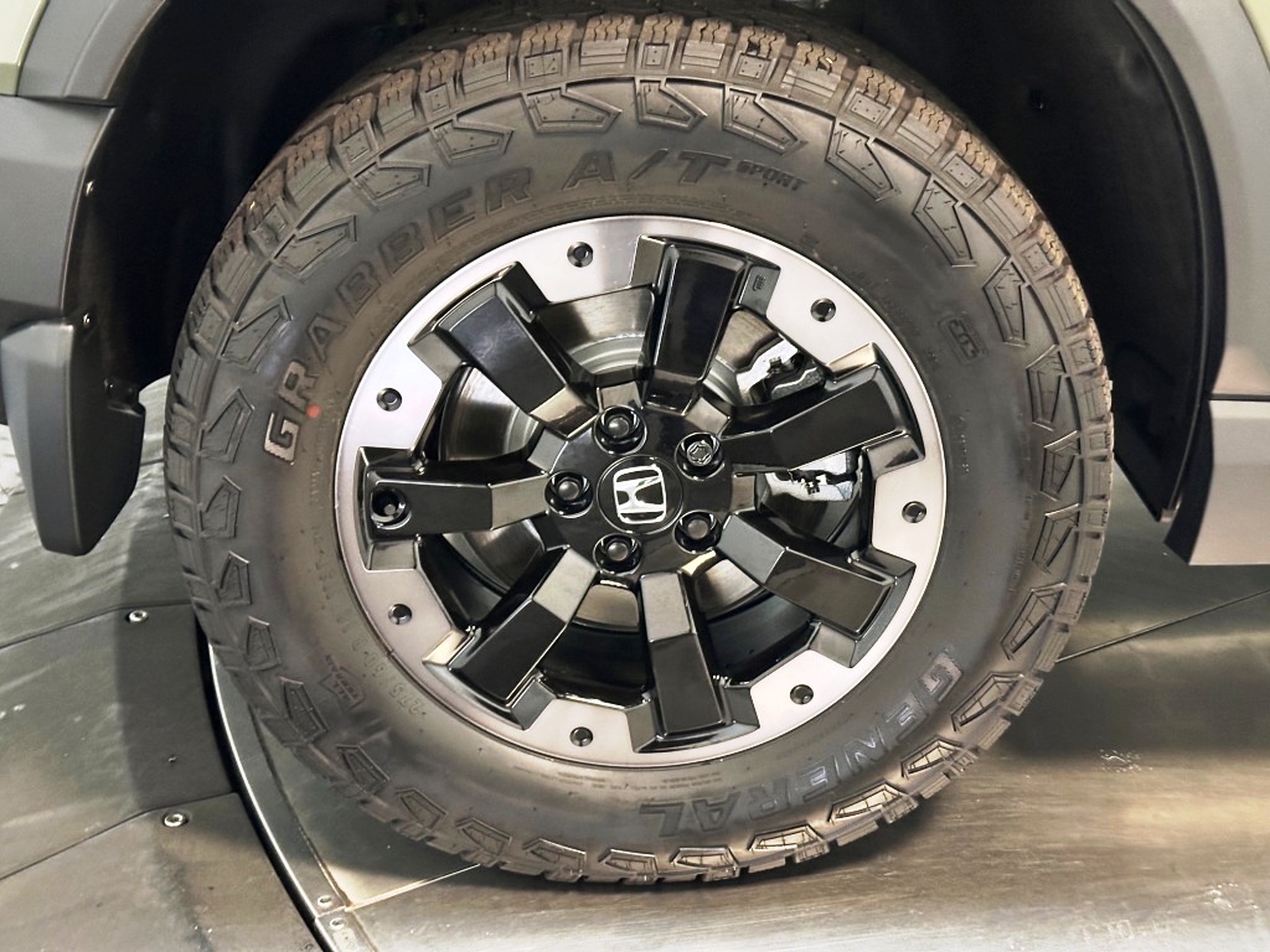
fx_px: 1761
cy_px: 476
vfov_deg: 30.3
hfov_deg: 39.7
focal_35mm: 48
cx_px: 635
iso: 640
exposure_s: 1/24
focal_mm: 6.86
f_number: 1.78
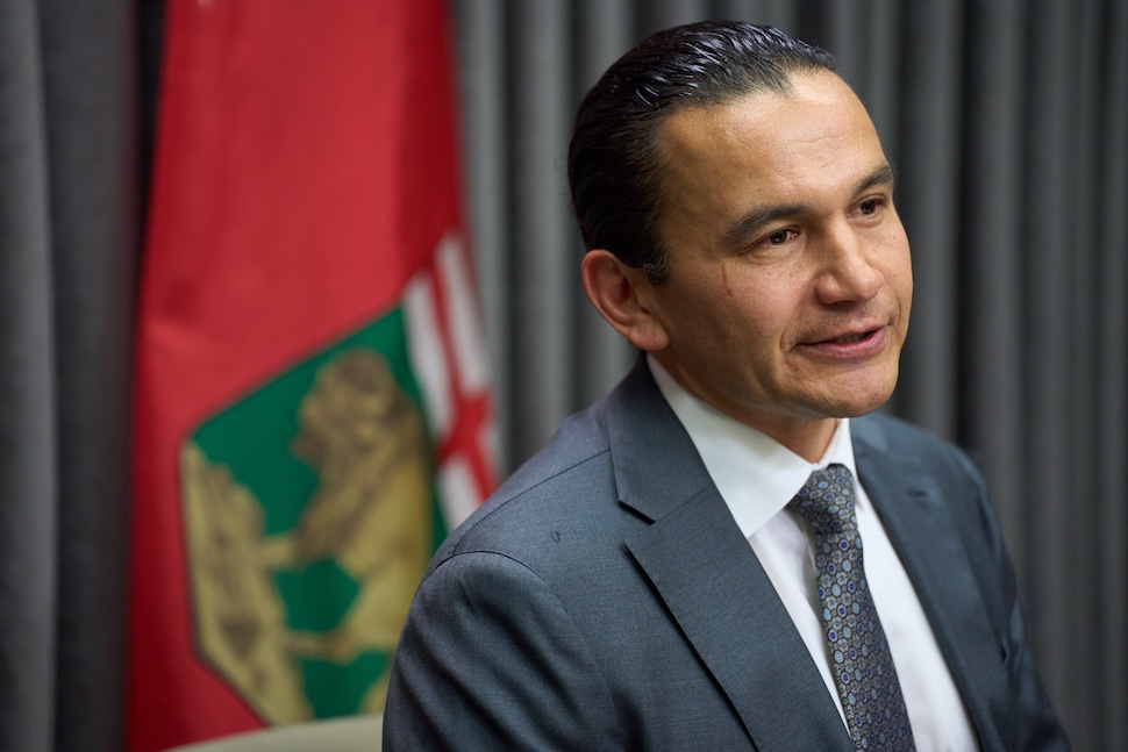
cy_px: 376
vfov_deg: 11.1
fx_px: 3854
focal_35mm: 123
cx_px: 564
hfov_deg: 16.6
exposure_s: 1/320
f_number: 2.8
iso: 3200
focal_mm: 123
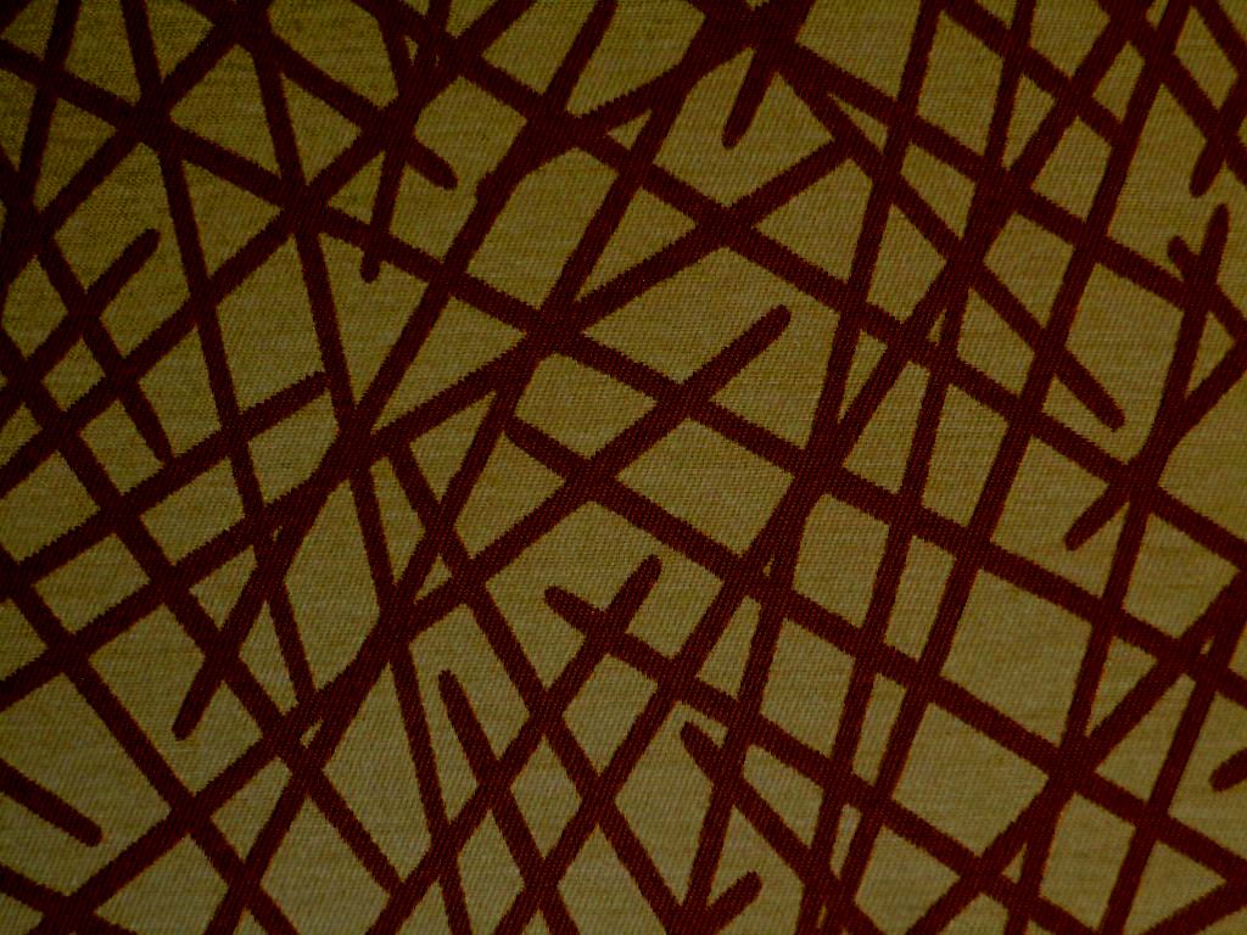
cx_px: 624
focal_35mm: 74
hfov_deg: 26.3
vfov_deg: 19.9
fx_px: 2666
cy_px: 468
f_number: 5.2
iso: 400
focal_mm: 13.2
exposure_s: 1/40
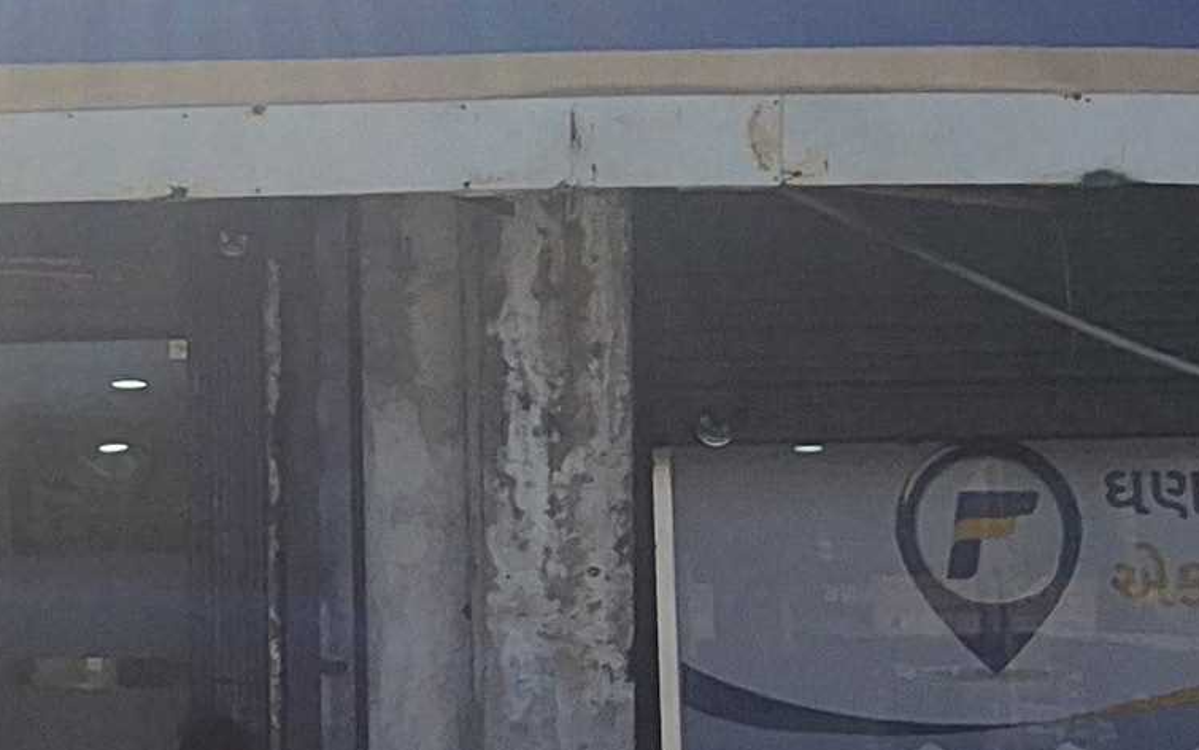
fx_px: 2386
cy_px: 361
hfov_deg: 26.9
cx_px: 40
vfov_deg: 17.9
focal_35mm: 73
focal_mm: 2.2
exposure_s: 1/5040
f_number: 2.2
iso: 50
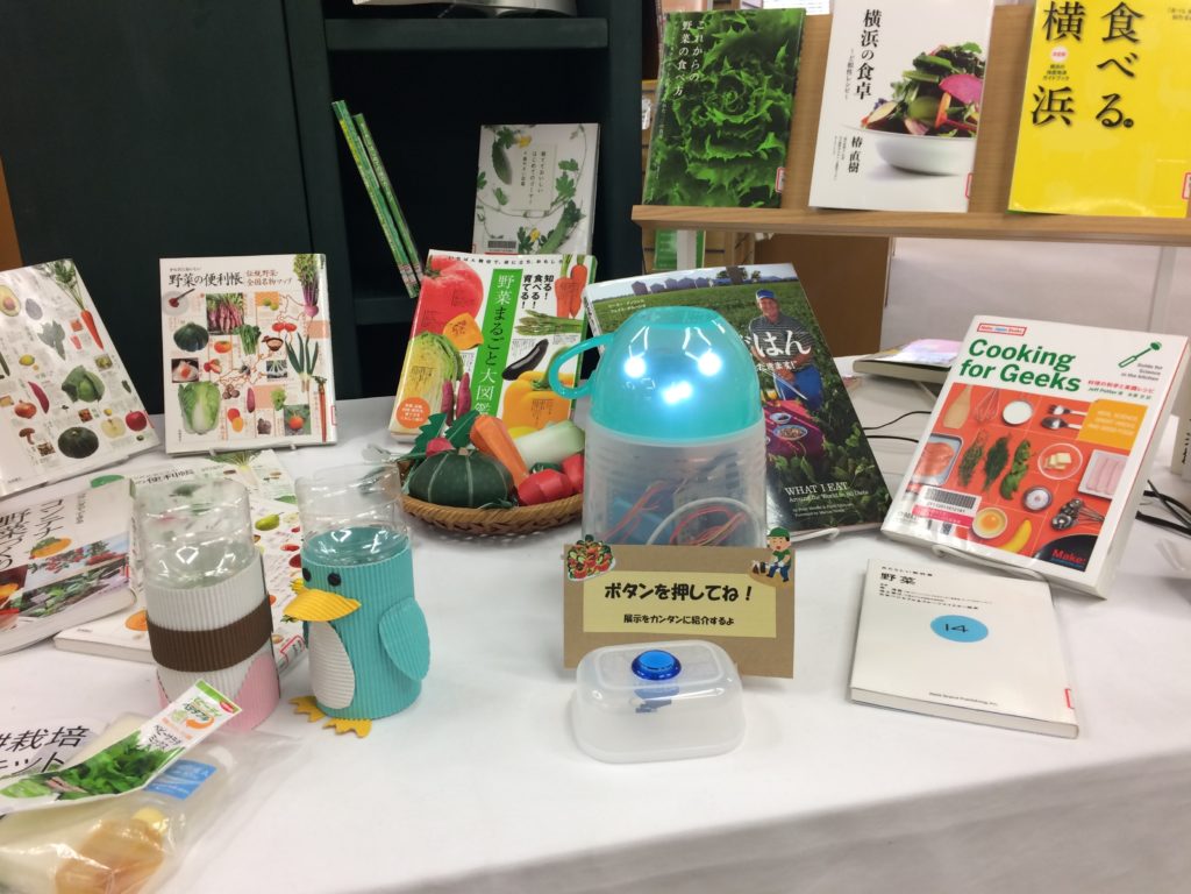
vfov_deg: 48.2
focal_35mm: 29
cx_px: 596
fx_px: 998
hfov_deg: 61.7
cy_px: 447
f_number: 2.2
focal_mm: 4.15
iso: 40
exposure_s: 1/30
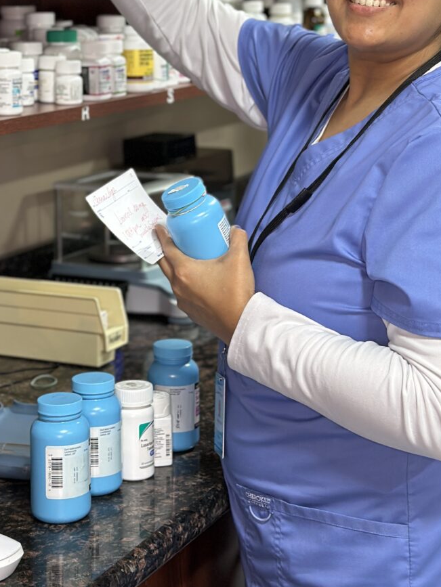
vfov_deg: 22.6
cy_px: 88
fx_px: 1443
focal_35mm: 85
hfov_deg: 17.4
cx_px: 179
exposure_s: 1/60
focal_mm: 6.86
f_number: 1.78
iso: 160
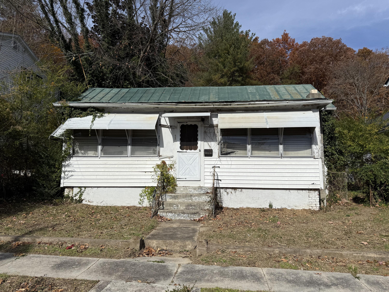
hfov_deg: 71.6
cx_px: 194
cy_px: 146
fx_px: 270
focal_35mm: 24
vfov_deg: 56.8
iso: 80
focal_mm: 6.76
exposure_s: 1/9091
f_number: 1.78
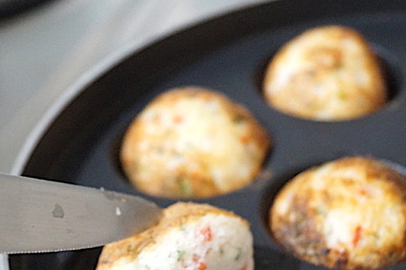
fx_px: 1035
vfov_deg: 14.8
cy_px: 191
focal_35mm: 92
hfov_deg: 22.2
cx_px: 165
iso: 3200
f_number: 5
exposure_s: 1/15
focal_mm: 35
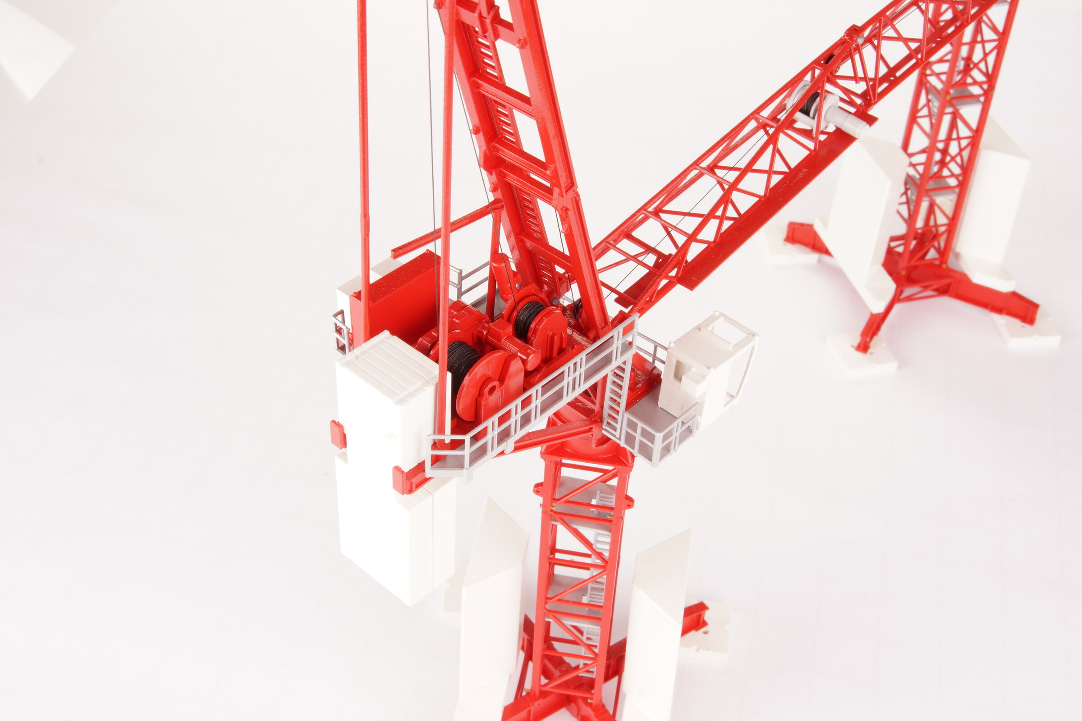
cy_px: 360
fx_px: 1578
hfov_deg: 37.9
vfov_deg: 25.8
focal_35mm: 52
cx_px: 541
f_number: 22
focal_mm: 35
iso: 100
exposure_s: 1/125
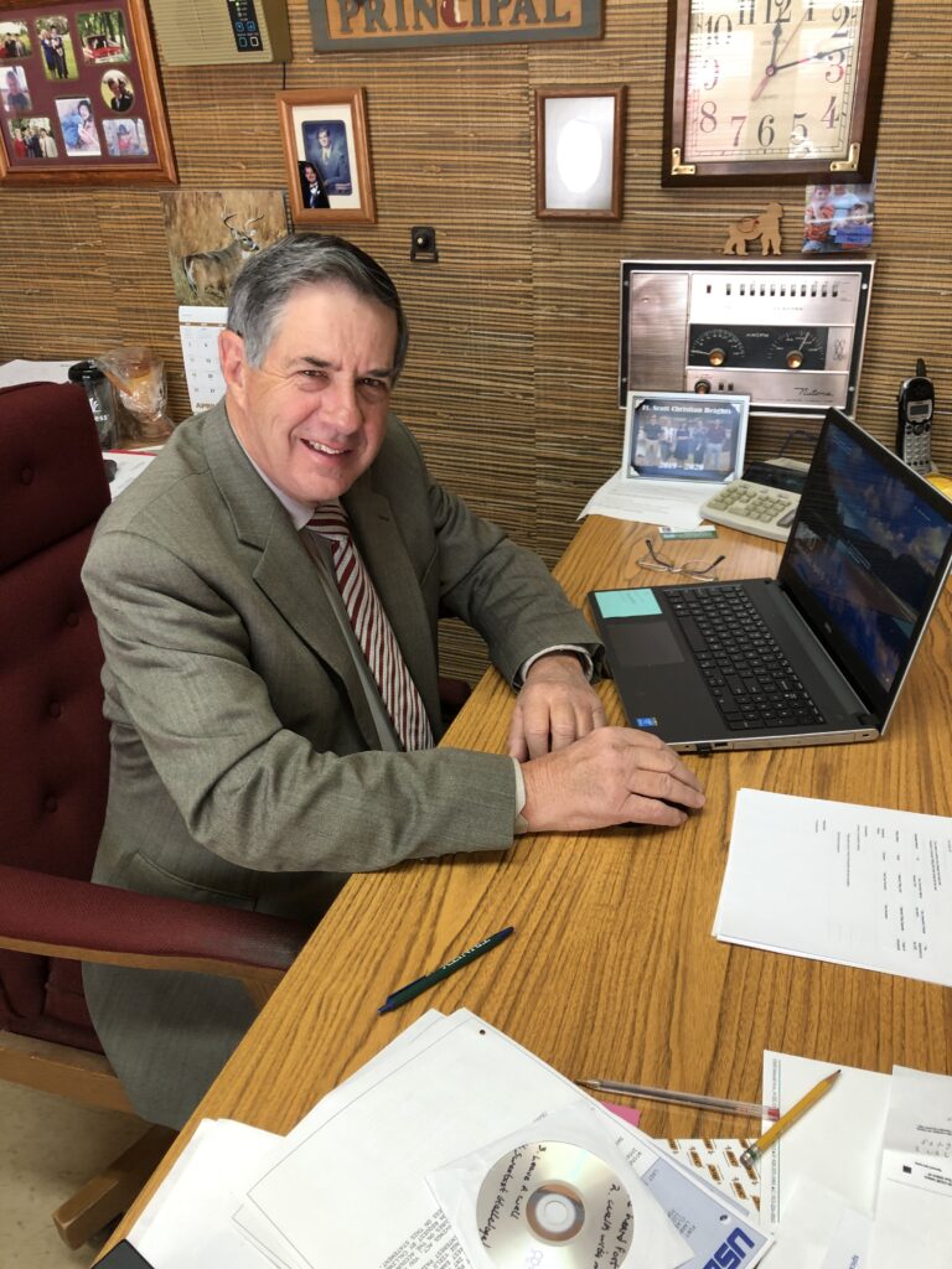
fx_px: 1027
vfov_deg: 63.4
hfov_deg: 49.7
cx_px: 476
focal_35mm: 28
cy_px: 634
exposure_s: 1/20
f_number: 1.8
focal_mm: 3.99
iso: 40
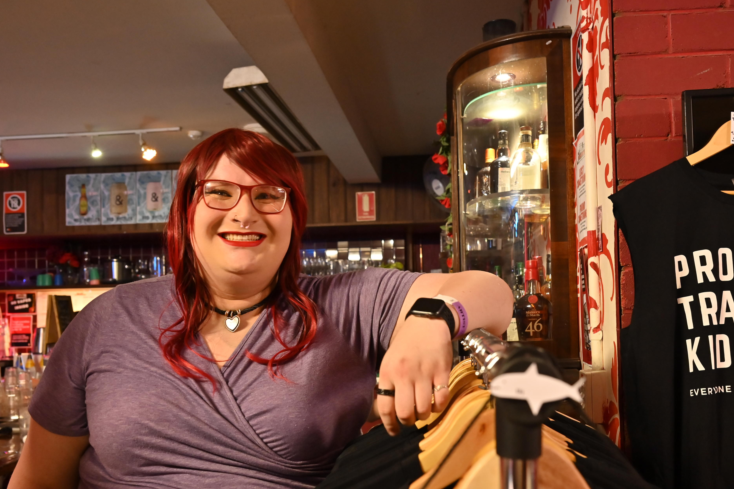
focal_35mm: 32
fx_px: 652
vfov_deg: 40.8
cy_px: 299
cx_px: 396
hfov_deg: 58.7
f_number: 4.8
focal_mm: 24
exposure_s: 1/25
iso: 1800
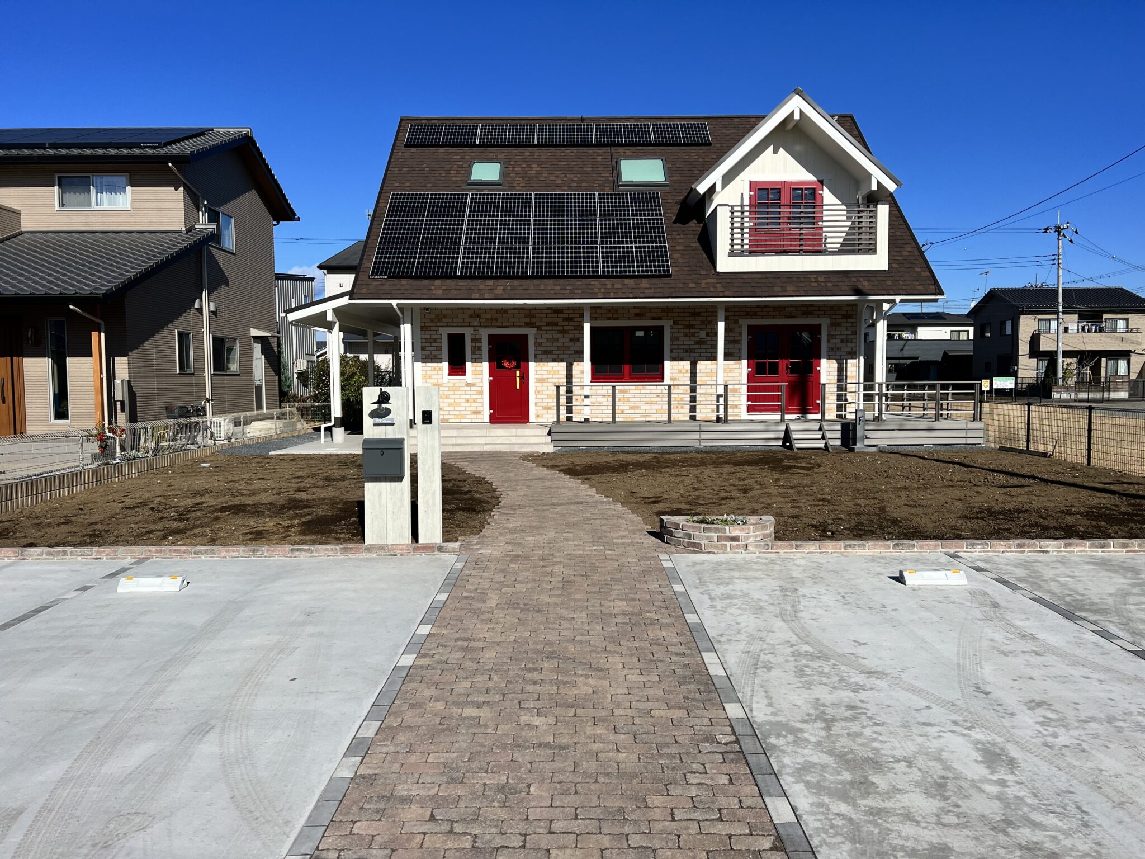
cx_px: 572
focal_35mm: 26
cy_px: 430
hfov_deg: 67.3
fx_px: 860
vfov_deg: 53.1
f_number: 1.5
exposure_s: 1/8000
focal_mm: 5.7
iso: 50
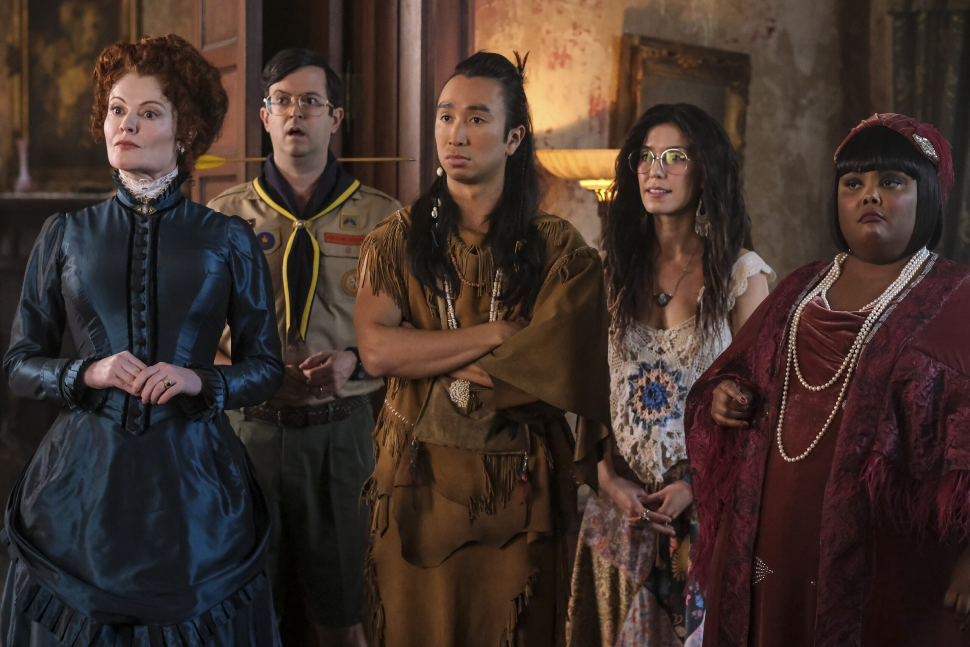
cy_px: 324
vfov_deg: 16.3
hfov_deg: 24.2
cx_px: 485
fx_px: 2263
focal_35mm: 84
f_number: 2.5
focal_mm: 56
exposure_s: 1/125
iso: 6400
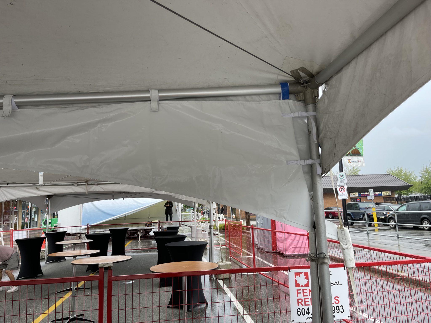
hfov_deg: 67.3
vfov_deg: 53.1
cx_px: 216
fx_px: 324
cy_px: 162
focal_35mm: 26
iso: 40
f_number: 1.6
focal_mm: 5.1
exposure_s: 1/121
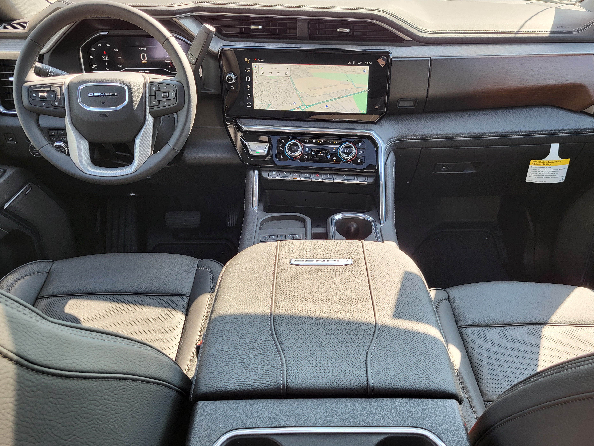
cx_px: 304
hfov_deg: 63.4
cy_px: 224
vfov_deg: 49.8
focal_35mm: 28
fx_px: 481
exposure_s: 1/120
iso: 40
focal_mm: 5.4
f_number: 1.8
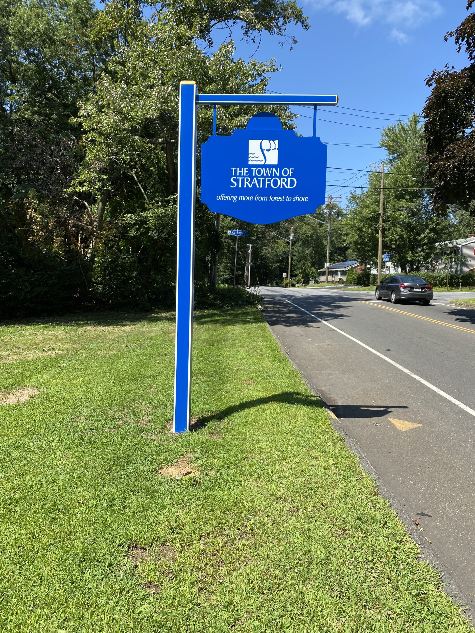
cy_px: 316
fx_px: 476
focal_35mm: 26
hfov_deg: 53.1
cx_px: 238
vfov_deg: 67.3
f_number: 1.8
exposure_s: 1/1484
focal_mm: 4.25
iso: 32
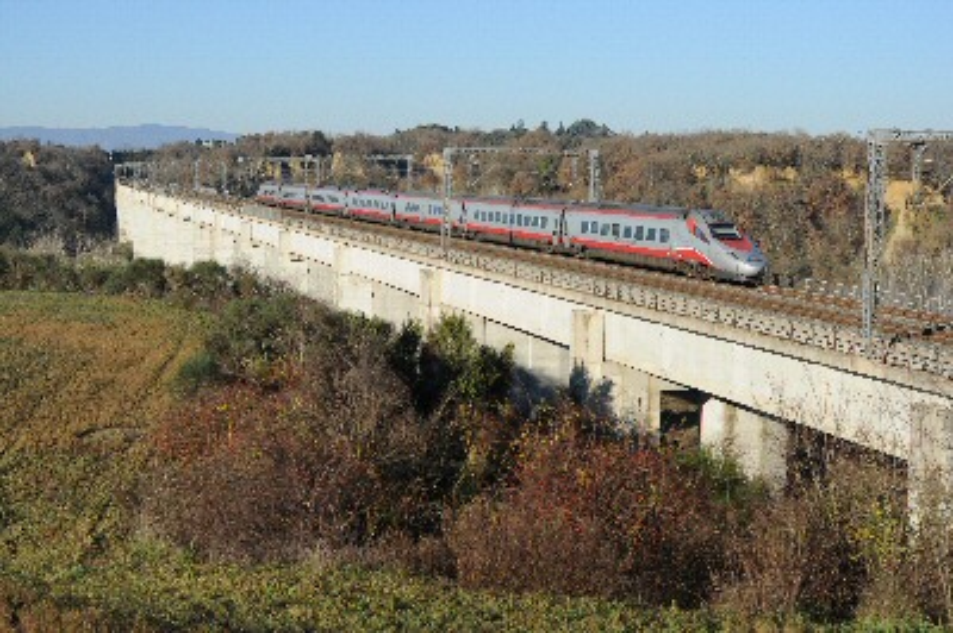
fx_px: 1389
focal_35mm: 52
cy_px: 316
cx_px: 476
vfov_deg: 25.7
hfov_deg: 37.9
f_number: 4
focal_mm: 35
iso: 200
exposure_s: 1/4000
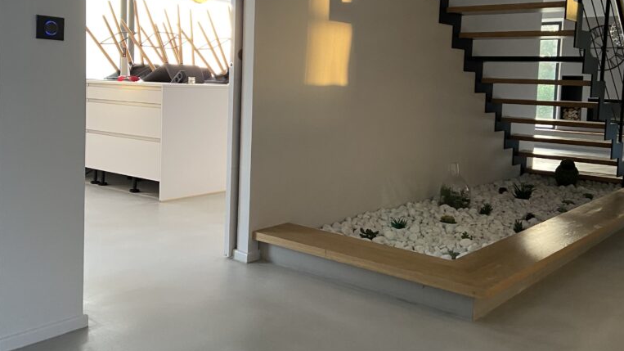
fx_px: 629
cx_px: 312
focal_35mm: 38
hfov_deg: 52.8
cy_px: 119
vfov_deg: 31.0
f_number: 1.8
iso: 200
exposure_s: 1/60
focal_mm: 4.25
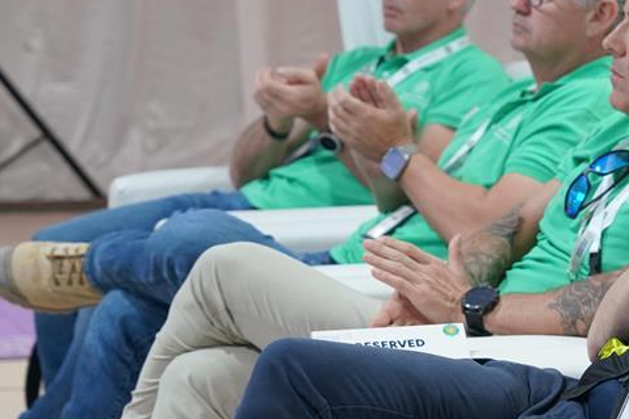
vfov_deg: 5.9
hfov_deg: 8.6
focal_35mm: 234
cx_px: 880
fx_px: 4087
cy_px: 414
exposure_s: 1/160
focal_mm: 70
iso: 1600
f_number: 4
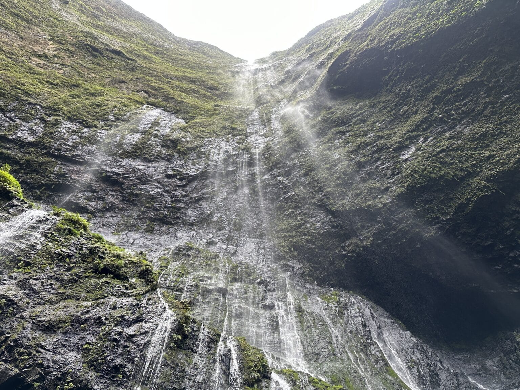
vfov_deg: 56.8
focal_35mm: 24
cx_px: 260
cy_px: 195
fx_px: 361
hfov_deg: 71.6
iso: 64
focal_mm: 6.86
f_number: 1.78
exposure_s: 1/160
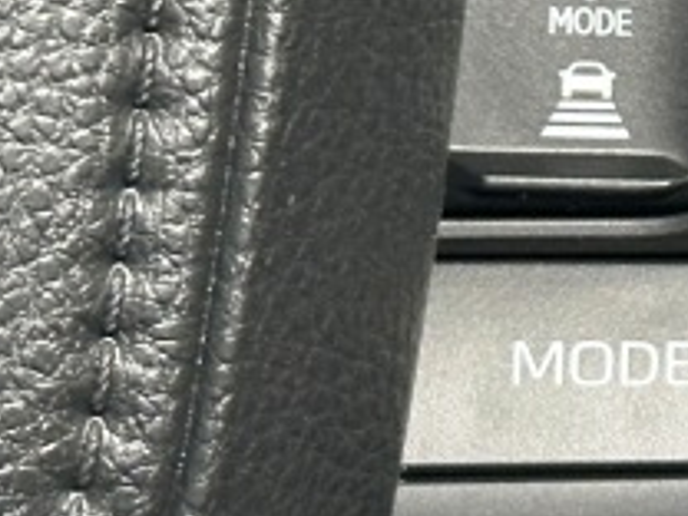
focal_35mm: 236
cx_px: 953
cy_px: -189
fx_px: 4691
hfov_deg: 8.3
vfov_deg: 6.2
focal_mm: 6.86
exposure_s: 1/40
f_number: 1.78
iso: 320
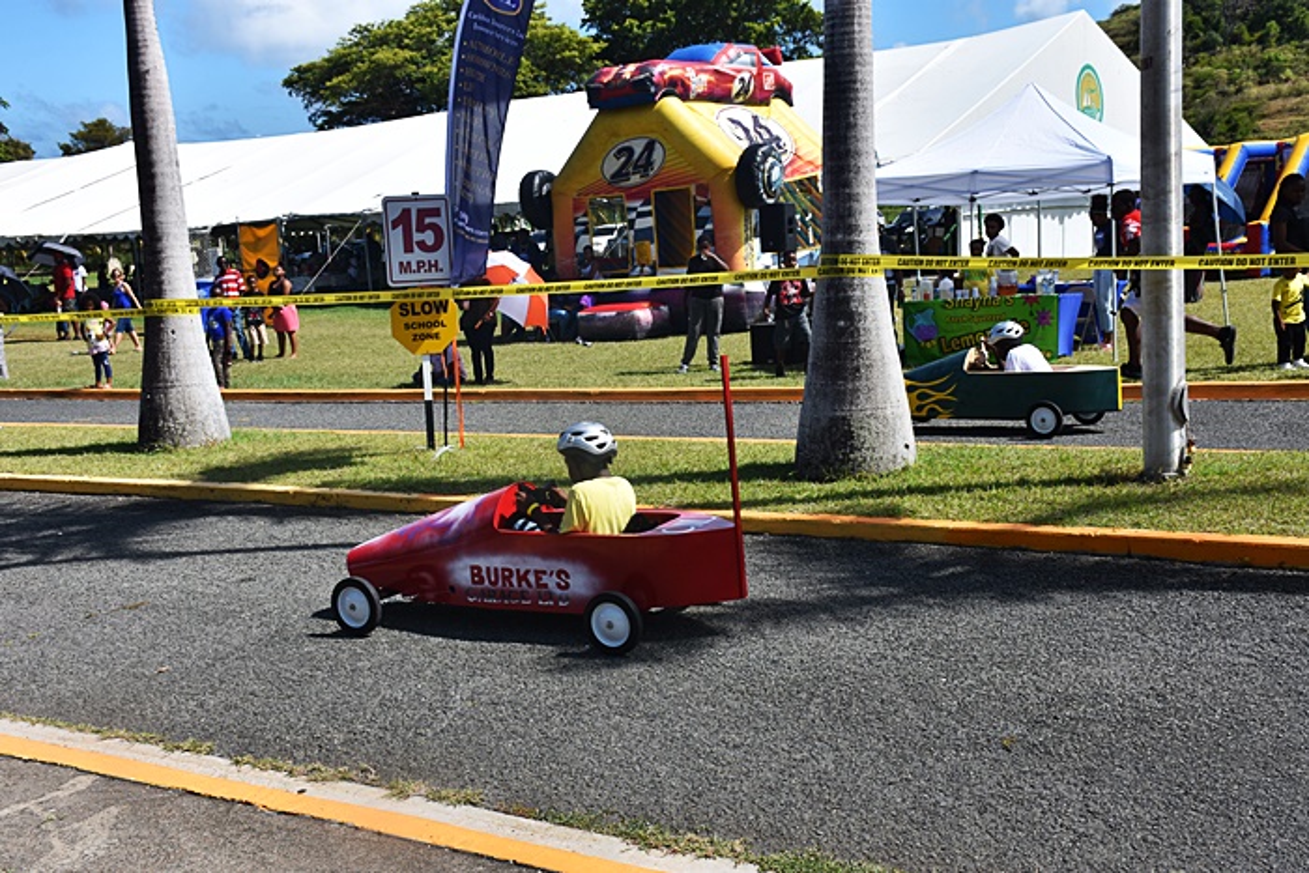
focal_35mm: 45
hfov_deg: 43.6
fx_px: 1636
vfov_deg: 29.9
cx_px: 654
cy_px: 436
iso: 160
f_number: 8
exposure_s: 1/500
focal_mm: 30
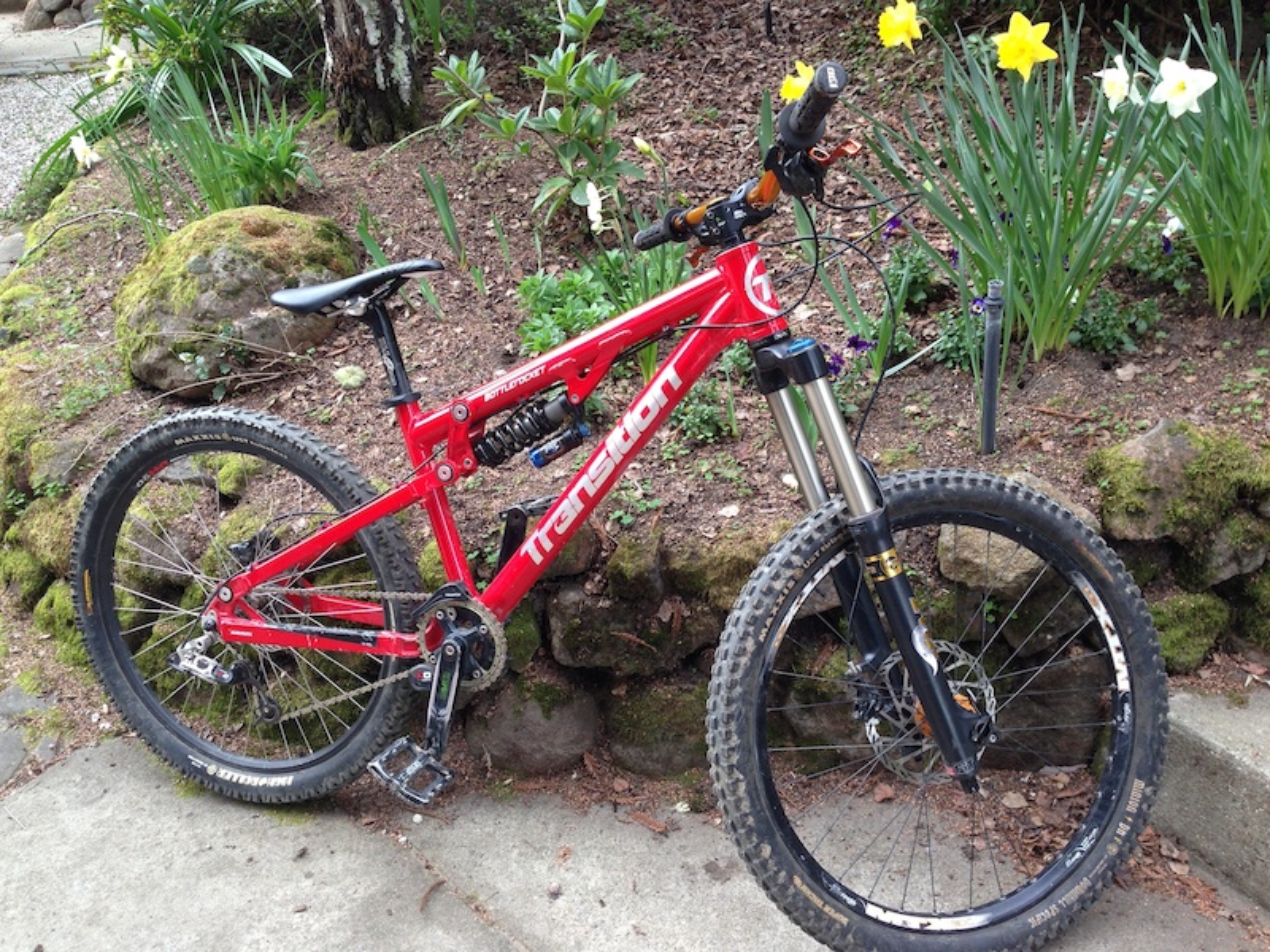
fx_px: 1211
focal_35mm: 33
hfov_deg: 55.4
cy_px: 476
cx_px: 635
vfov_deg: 42.9
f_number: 2.4
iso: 64
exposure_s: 1/60
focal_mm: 4.13
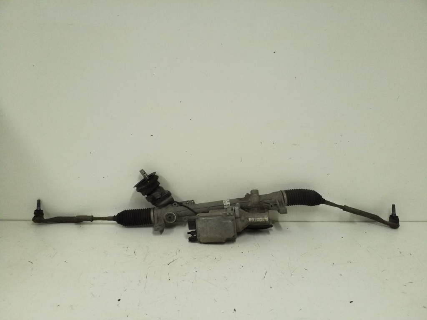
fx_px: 333
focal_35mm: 27
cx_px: 214
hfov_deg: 65.3
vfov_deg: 51.4
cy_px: 160
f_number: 1.9
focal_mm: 3.6
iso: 250
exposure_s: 1/50
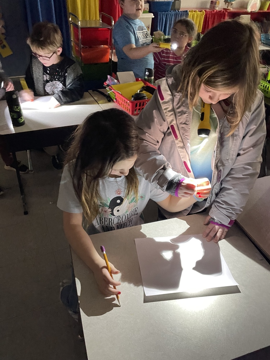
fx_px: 270
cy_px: 180
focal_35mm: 26
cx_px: 135
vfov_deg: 67.3
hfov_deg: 53.1
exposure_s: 1/24
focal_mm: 4.2
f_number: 1.6
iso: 800
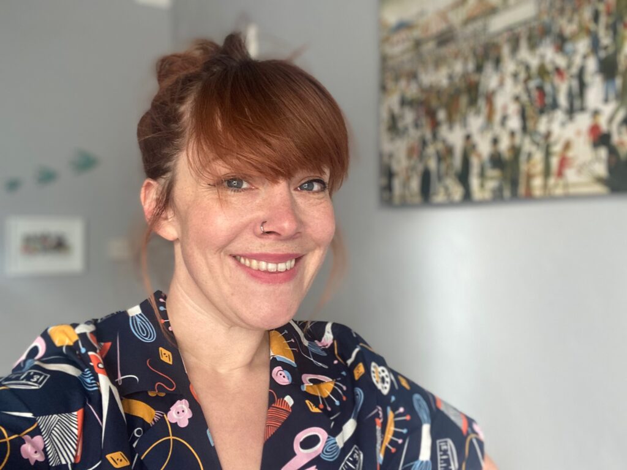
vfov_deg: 46.8
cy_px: 235
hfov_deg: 60.0
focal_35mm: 30
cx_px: 314
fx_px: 543
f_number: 2.2
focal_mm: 2.71
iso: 125
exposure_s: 1/60
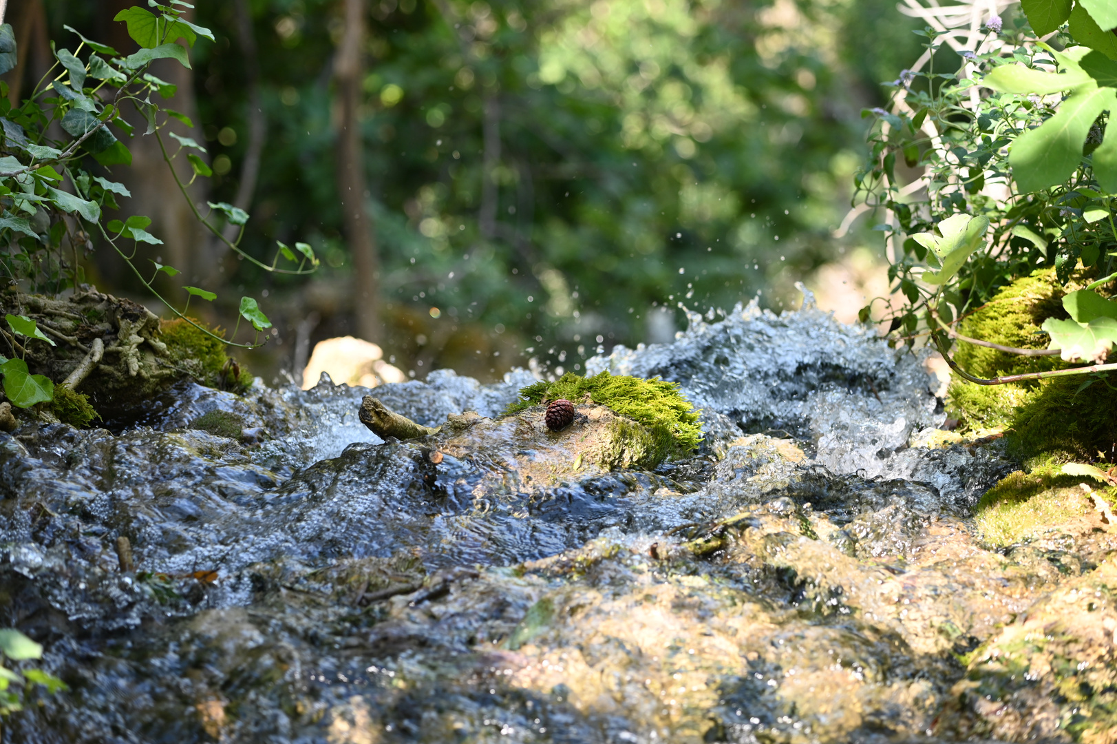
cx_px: 558
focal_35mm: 122
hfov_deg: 16.8
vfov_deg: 11.2
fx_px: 3783
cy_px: 372
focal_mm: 122
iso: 320
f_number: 4
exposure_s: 1/250
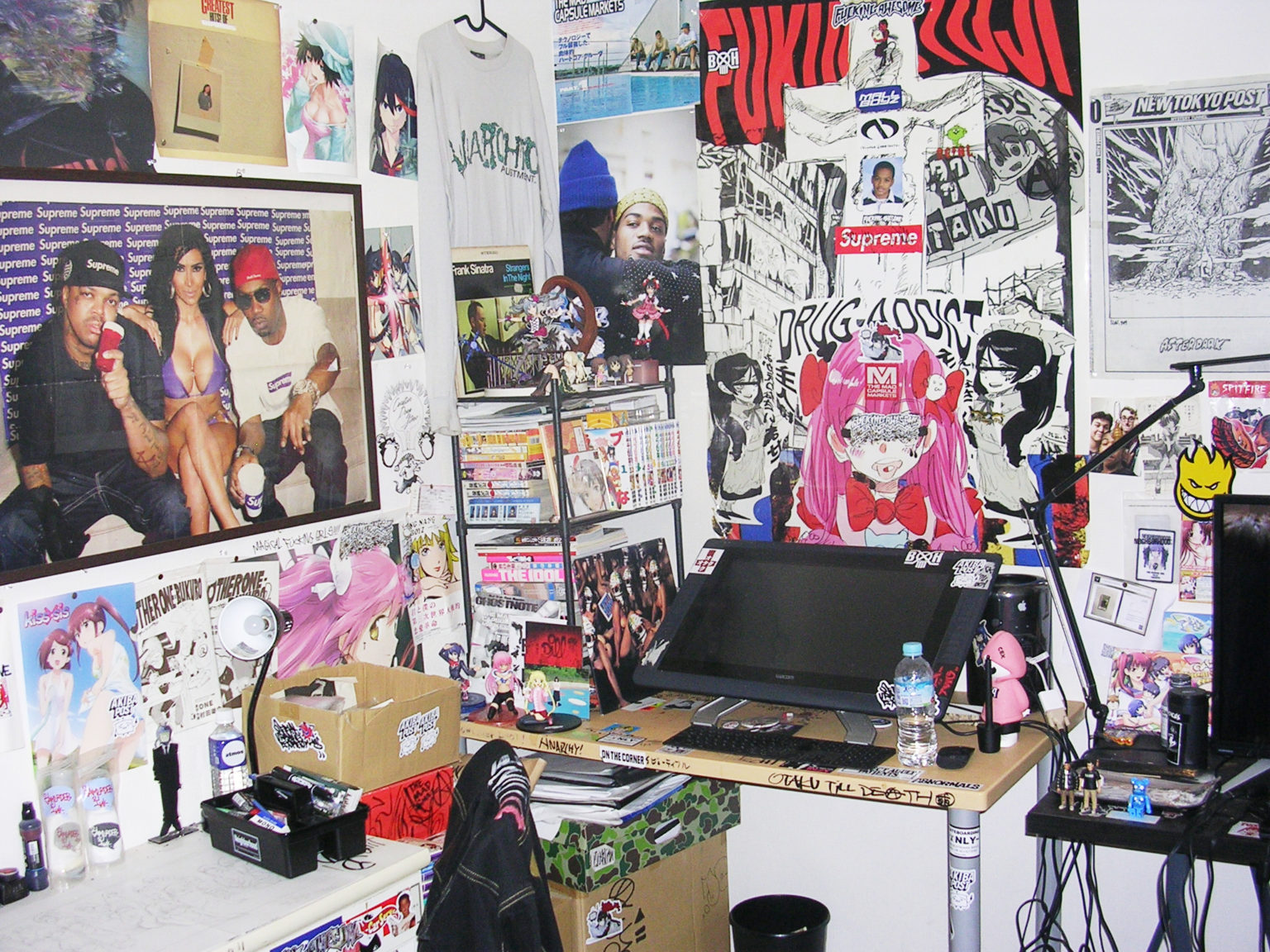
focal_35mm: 38
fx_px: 1394
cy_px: 476
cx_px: 635
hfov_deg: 49.0
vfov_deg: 37.7
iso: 67
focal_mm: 5.8
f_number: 2.8
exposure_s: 1/60
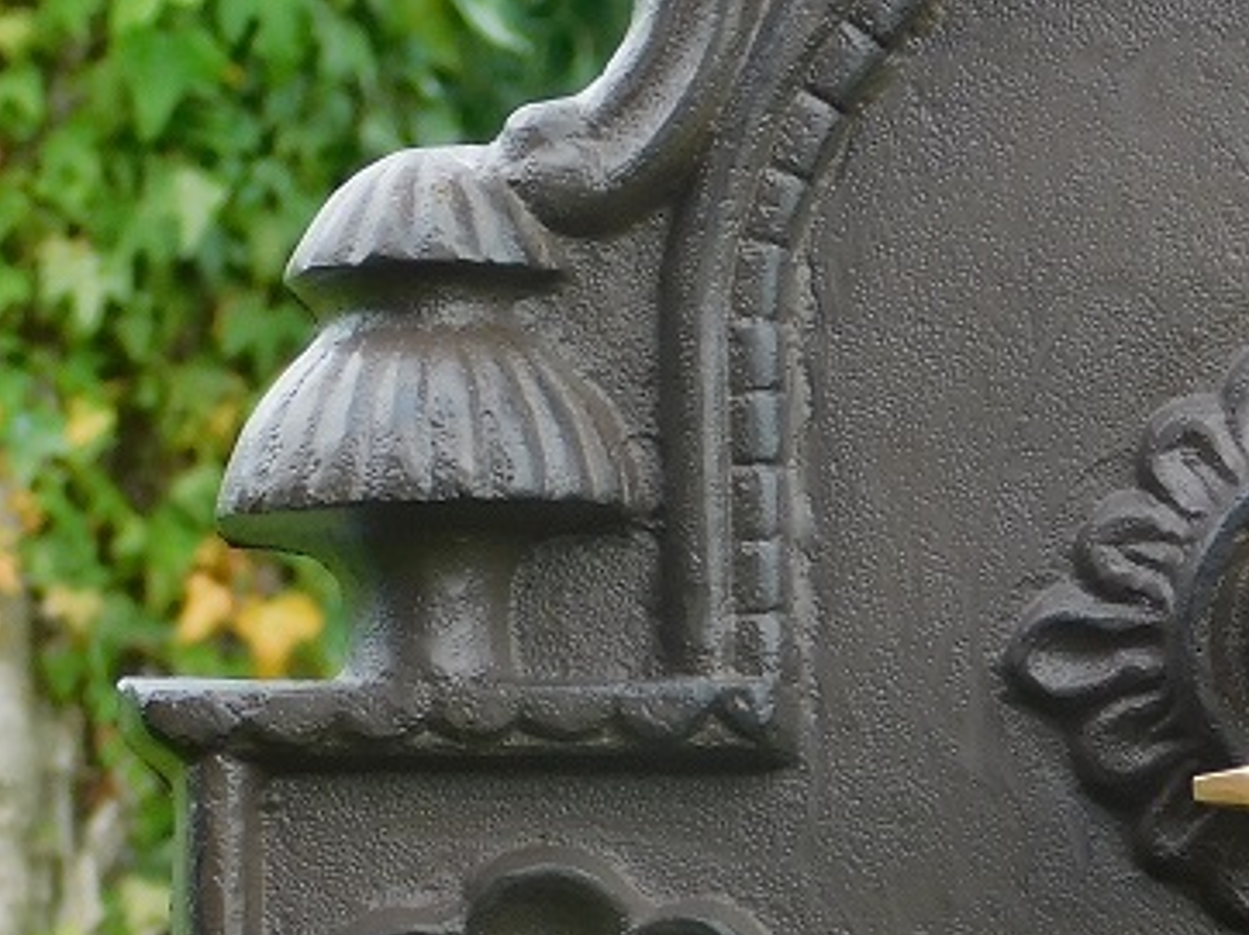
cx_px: 1318
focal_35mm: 541
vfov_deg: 2.7
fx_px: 19507
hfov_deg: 3.7
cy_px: 104
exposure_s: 1/80
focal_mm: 30.1
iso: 125
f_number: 5.3
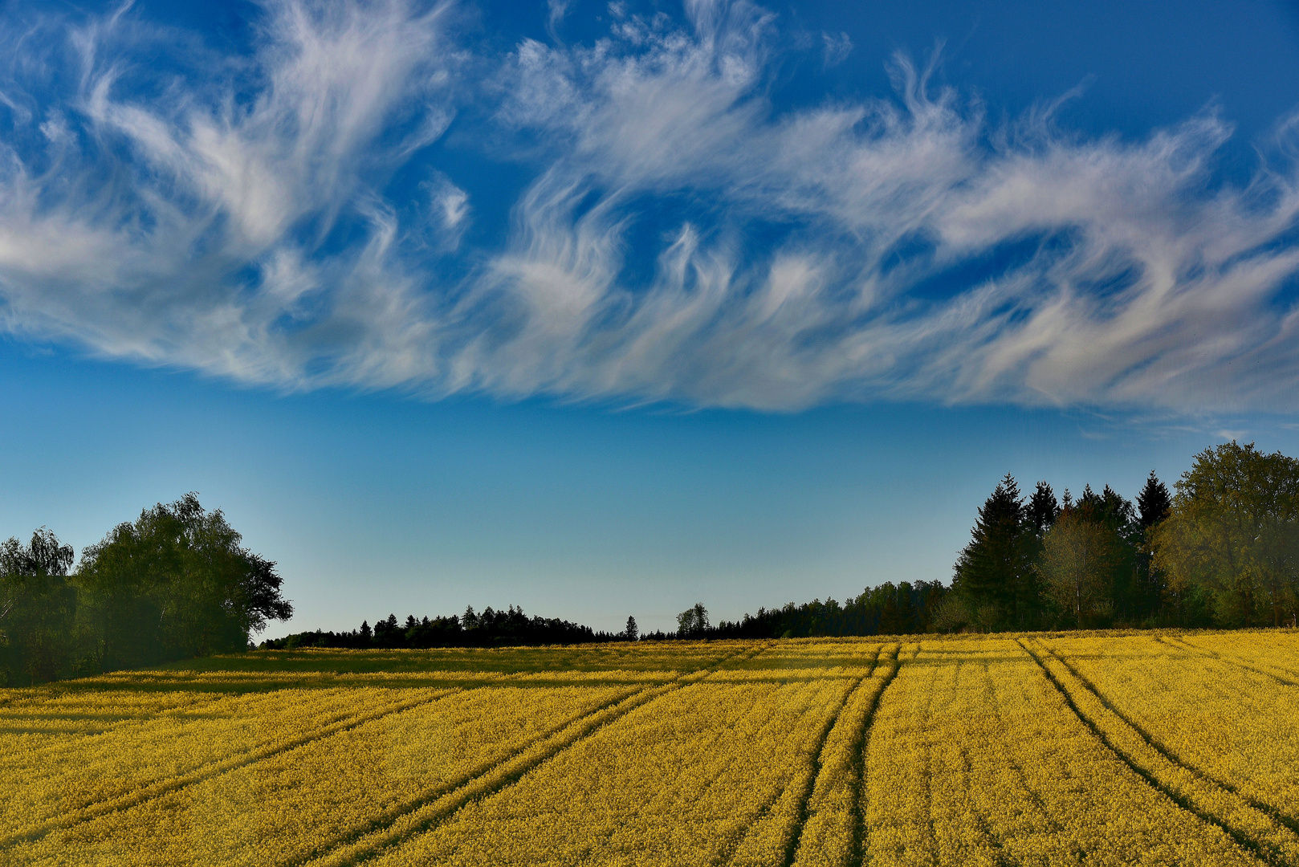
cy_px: 434
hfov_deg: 32.4
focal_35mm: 62
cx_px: 650
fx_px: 2238
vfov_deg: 21.9
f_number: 8
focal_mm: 62
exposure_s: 1/200
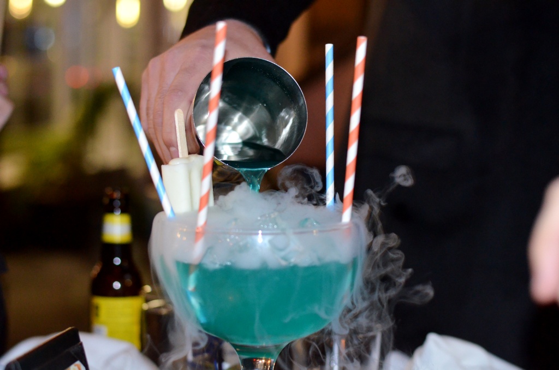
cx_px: 280
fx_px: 1162
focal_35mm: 75
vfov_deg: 18.1
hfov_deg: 27.0
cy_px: 185
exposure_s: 1/60
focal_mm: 50
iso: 2800
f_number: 2.8
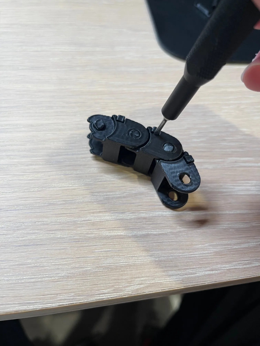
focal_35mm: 26
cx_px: 130
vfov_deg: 67.3
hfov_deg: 53.1
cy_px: 173
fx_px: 260
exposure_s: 1/60
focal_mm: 5.1
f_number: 1.6
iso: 80
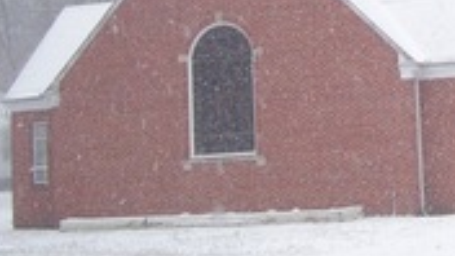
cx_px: 540
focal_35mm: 105
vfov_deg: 11.4
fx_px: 1267
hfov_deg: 19.2
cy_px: -35
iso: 80
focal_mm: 5.6
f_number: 2.7
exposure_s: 1/148
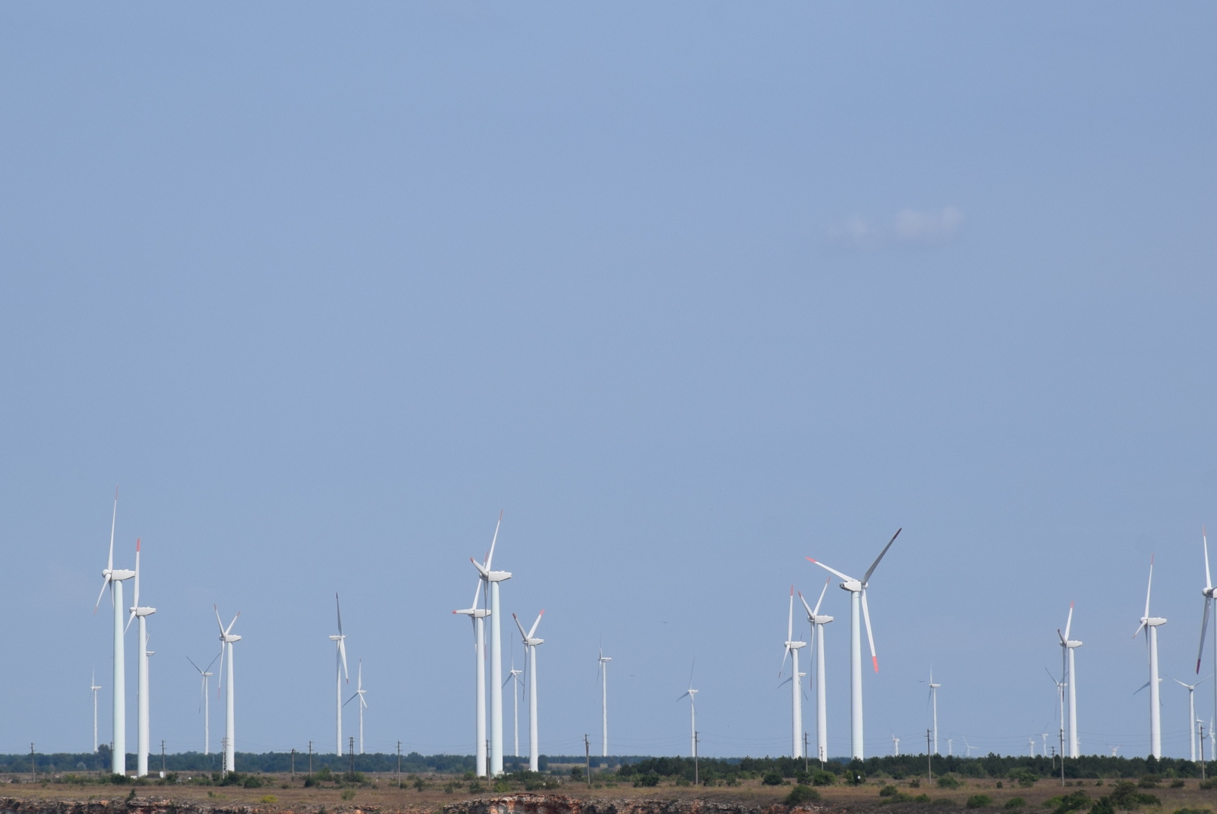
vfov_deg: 5.7
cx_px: 539
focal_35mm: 242
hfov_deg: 8.5
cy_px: 426
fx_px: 8189
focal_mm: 116
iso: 200
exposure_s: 1/500
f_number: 11
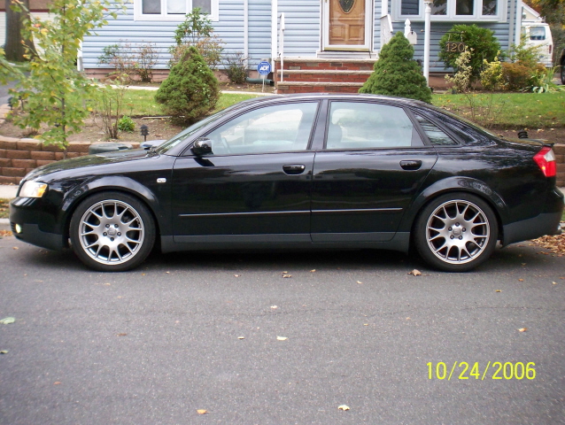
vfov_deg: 24.9
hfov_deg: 32.7
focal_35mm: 59
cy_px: 212
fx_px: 964
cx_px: 282
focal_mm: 9.8
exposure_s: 1/40
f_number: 4
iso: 200
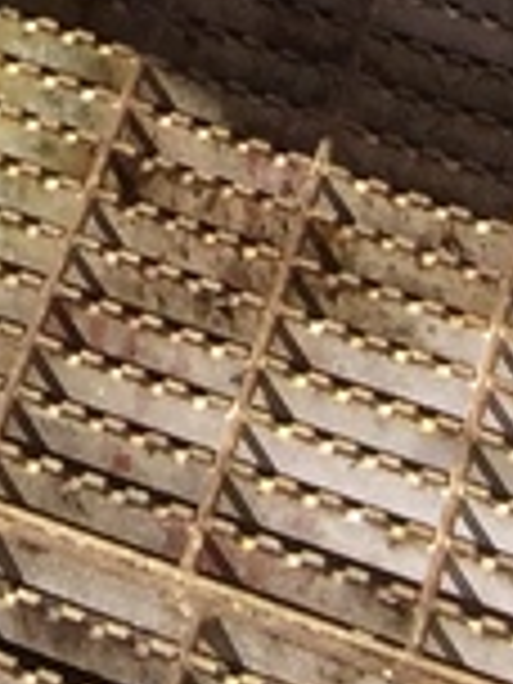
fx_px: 4525
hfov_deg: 5.8
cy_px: -1926
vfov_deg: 6.9
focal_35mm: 229
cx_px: -1296
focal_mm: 4.15
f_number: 2.2
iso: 32
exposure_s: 1/1172
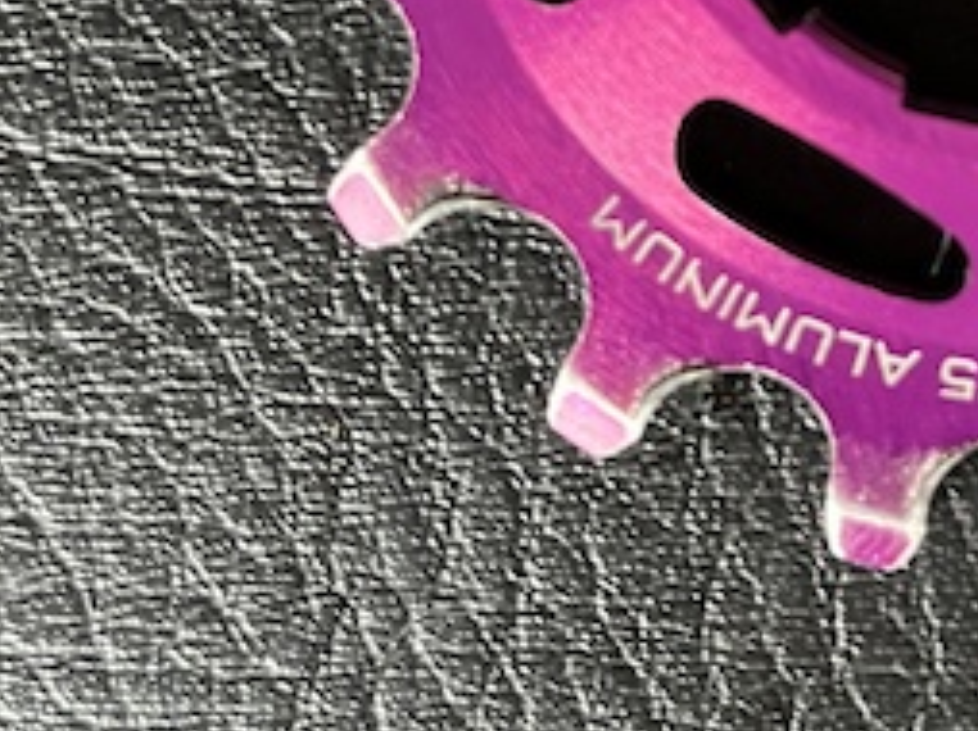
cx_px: 982
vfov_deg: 17.1
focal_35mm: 82
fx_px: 2315
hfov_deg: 22.9
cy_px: -162
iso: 640
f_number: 1.6
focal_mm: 5.1
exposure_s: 1/30
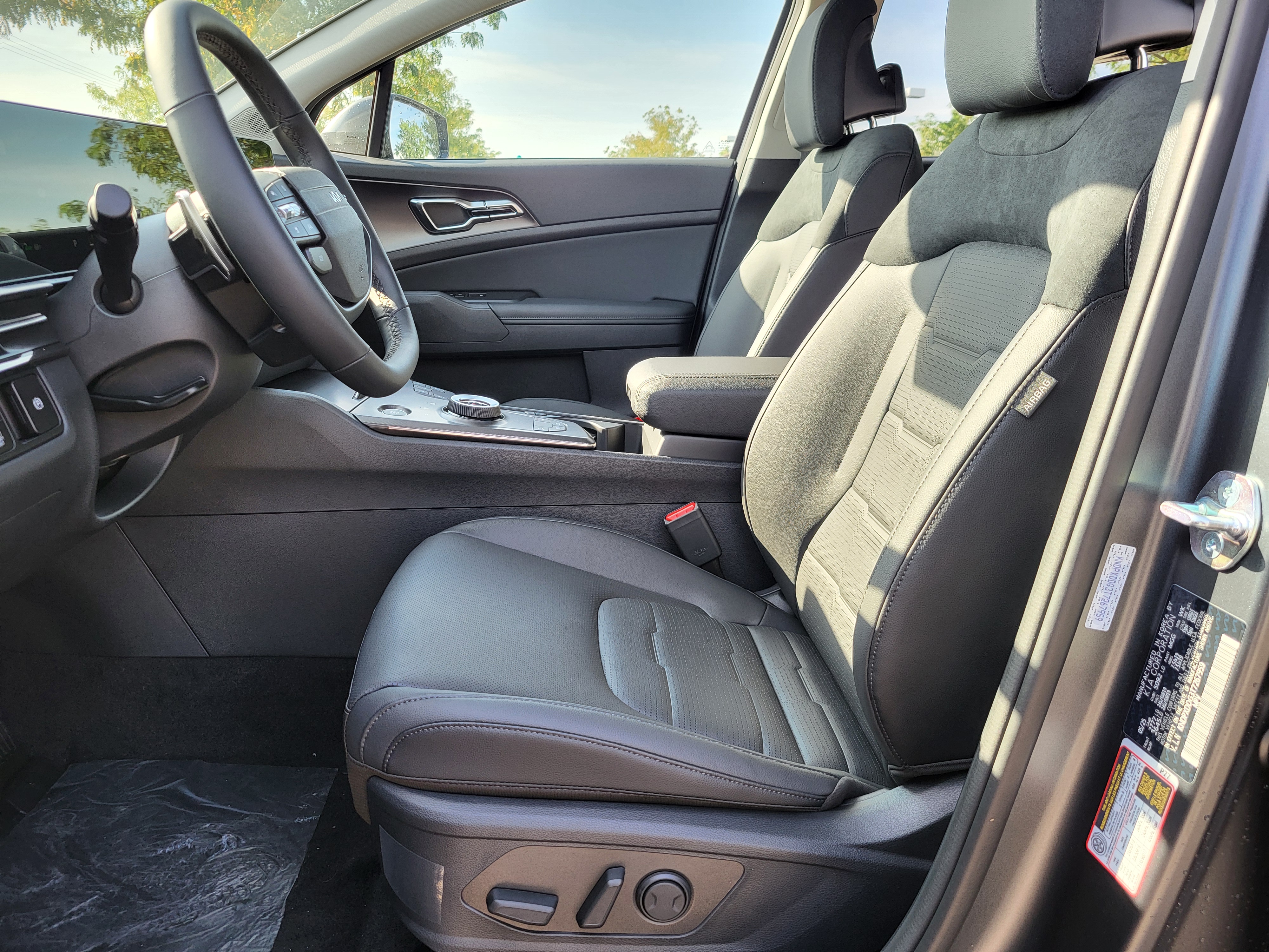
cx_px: 634
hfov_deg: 67.3
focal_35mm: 26
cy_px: 476
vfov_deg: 53.1
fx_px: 953
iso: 40
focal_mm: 5.4
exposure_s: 1/124
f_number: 1.8
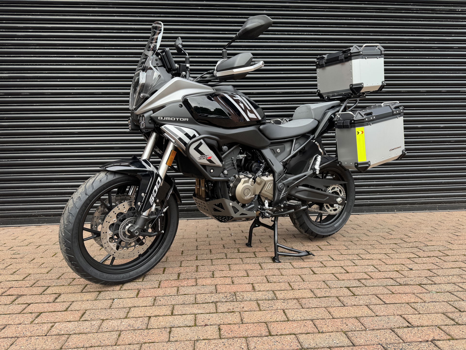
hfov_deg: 71.6
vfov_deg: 56.8
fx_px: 323
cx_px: 233
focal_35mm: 24
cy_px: 175
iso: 64
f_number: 1.78
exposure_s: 1/171
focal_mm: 6.76
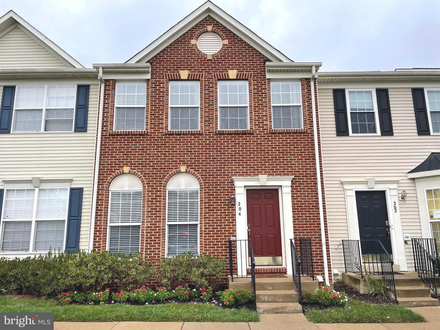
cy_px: 165
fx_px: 330
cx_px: 220
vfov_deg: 53.1
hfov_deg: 67.3
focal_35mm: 26
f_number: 1.6
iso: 32
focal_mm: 4.2
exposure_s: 1/450
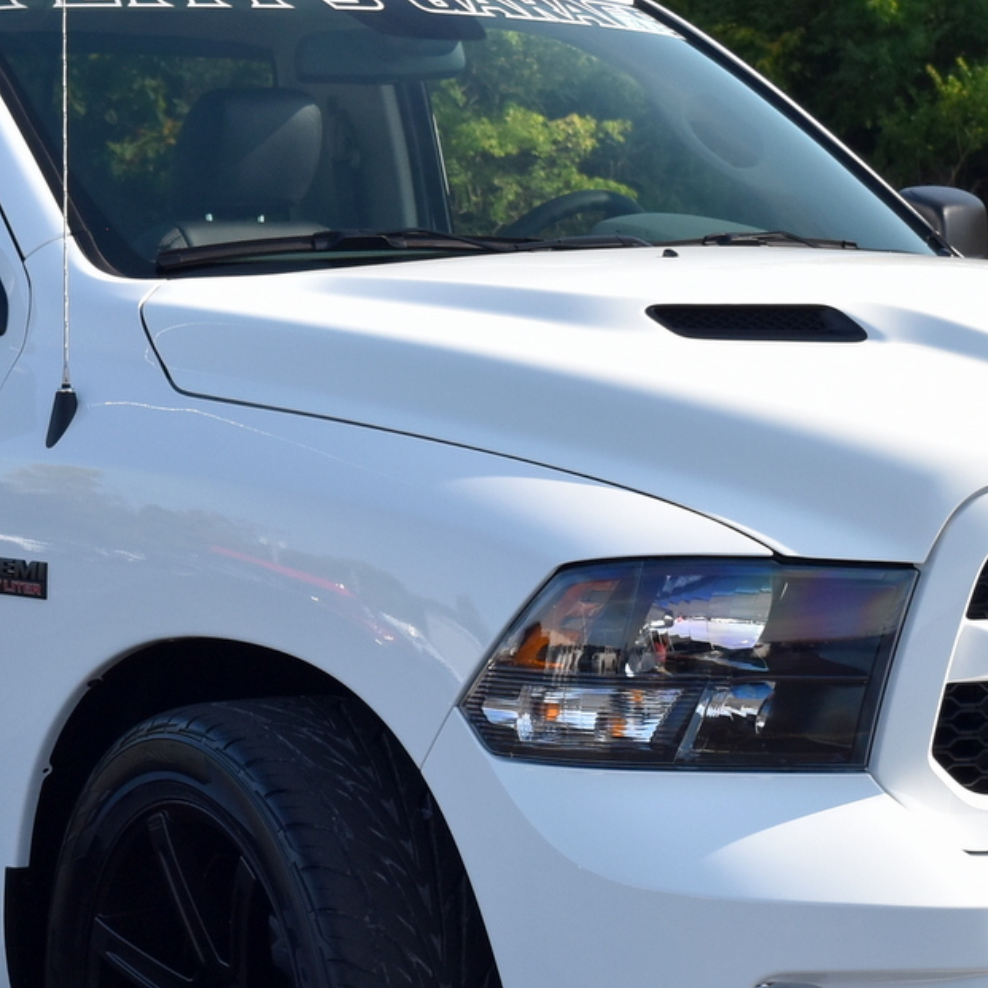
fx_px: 4327
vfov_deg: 13.0
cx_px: 307
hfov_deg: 13.0
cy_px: 636
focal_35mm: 134
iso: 360
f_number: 8
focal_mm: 34
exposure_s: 1/250
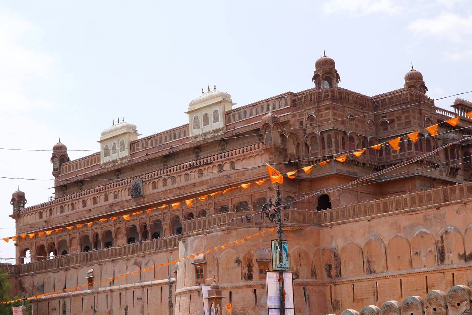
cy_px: 160
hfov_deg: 45.4
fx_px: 564
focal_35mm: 43
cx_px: 232
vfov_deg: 31.2
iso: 100
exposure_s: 1/200
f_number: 10
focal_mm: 28
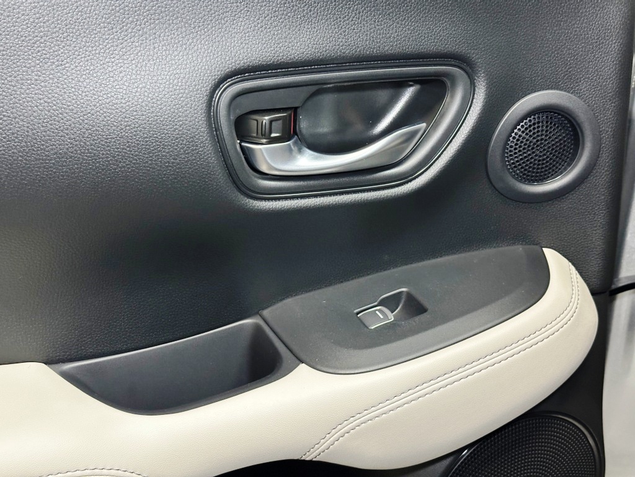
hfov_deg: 39.7
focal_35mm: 48
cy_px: 238
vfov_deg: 30.3
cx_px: 318
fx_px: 881
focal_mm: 6.86
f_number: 1.78
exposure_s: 1/30
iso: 500
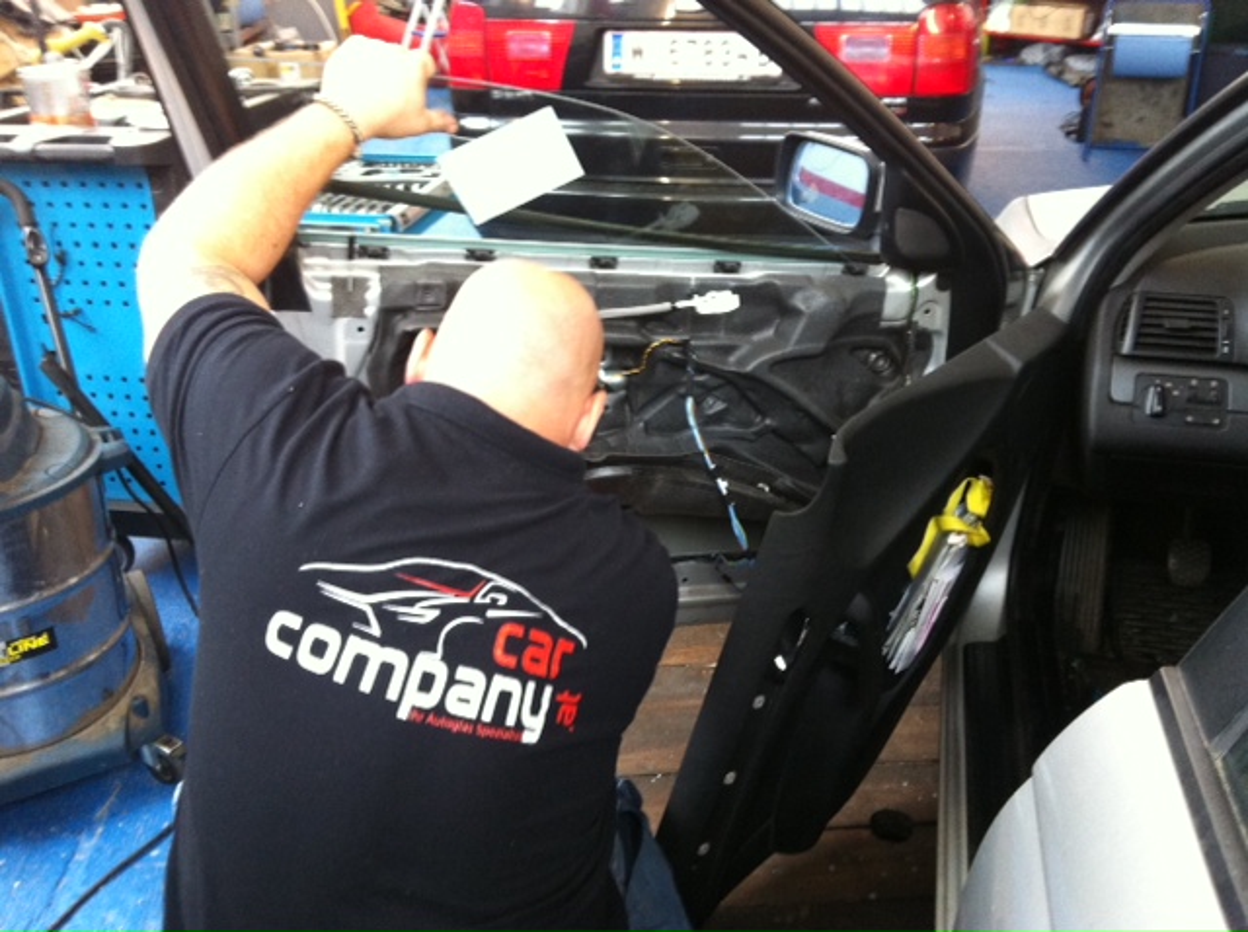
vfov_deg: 40.6
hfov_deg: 52.7
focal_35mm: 35
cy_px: 466
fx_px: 1260
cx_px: 624
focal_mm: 3.85
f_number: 2.8
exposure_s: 1/15
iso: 200
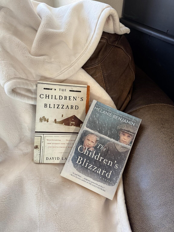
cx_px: 87
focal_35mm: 24
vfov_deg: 71.6
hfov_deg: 56.8
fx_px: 161
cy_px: 116
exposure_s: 1/67
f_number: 1.78
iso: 200
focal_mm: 6.76
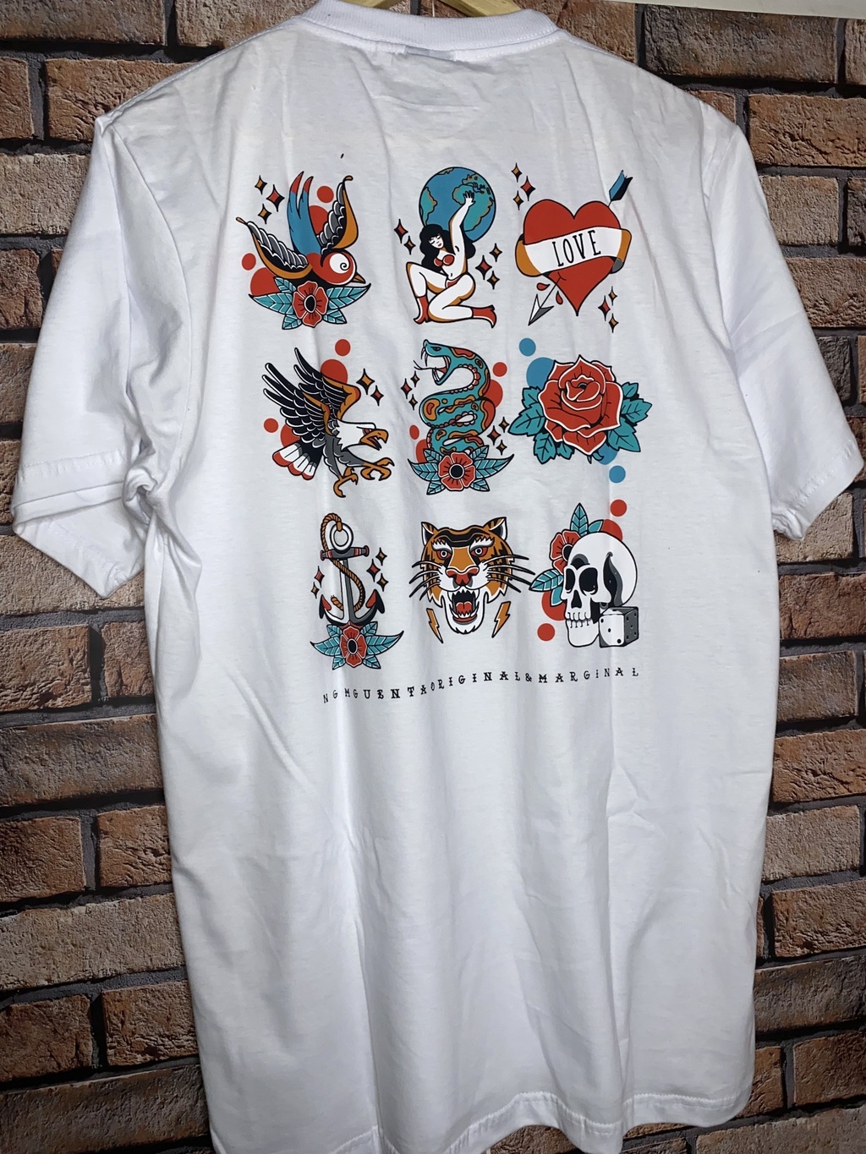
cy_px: 577
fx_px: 867
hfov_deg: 53.1
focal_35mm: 26
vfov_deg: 67.3
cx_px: 433
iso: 40
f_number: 1.8
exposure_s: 1/20
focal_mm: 4.25
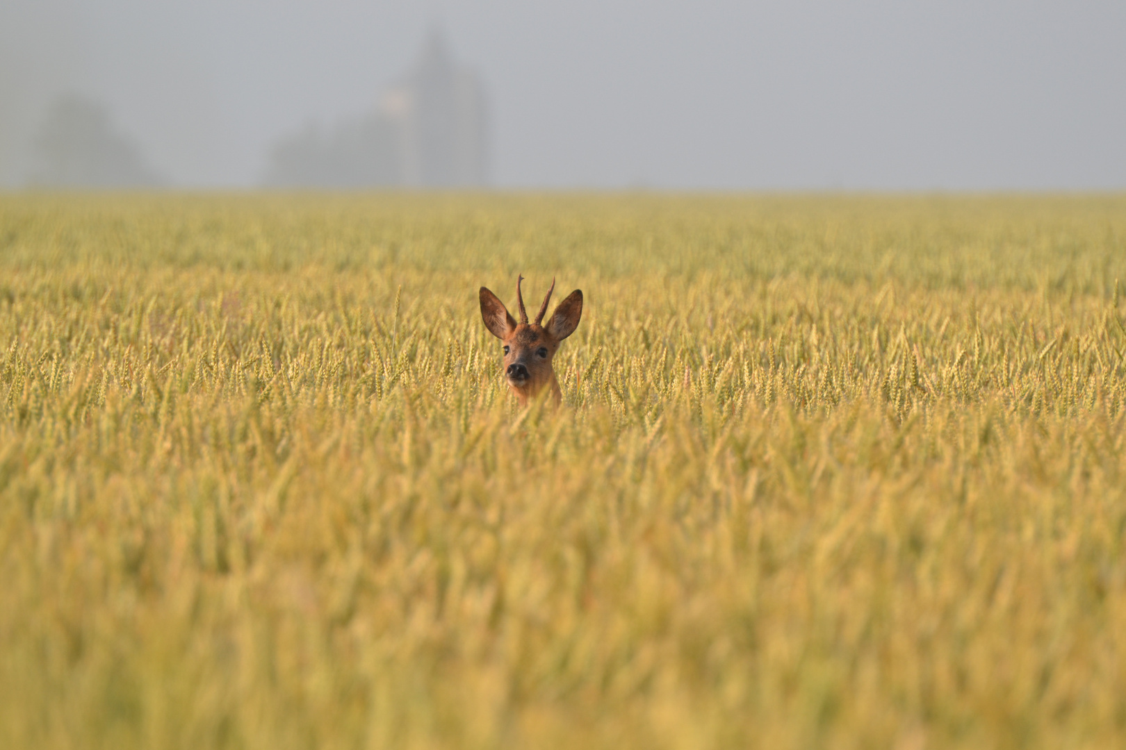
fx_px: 13136
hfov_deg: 4.9
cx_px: 563
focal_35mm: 420
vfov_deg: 3.3
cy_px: 375
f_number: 5.6
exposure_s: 1/500
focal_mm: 280
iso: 250
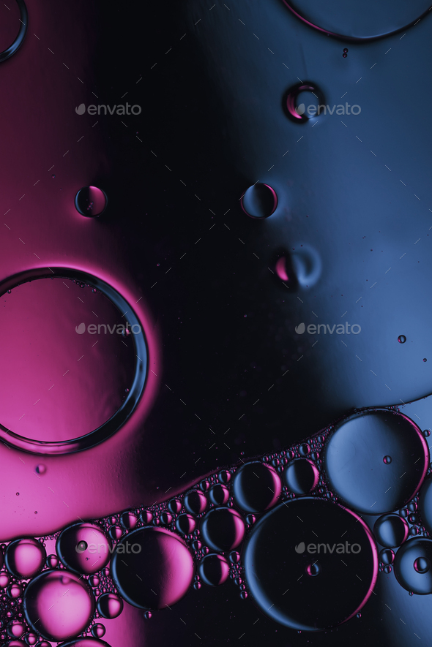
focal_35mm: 135
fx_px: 2430
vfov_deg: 15.2
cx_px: 216
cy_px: 324
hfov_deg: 10.2
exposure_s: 1/250
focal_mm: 90
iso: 100
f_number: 8
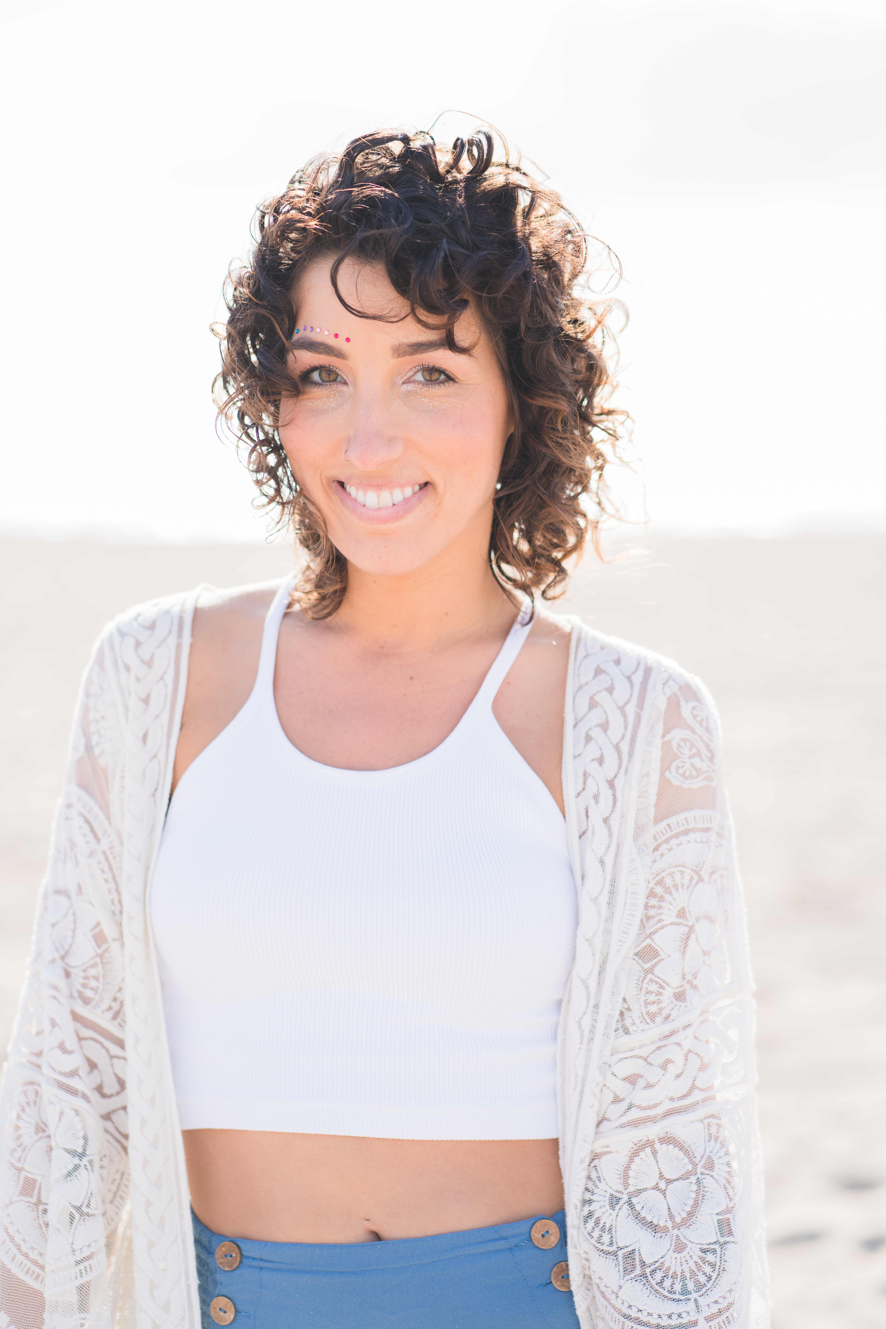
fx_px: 3137
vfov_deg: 23.9
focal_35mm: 85
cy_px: 664
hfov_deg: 16.1
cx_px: 443
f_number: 2.5
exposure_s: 1/800
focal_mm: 85
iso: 100
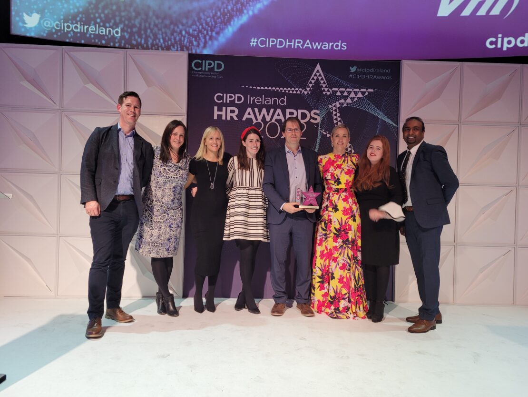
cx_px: 264
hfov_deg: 67.3
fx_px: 397
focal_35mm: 26
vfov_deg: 53.1
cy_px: 198
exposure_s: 1/50
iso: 160
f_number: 1.8
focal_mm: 5.4
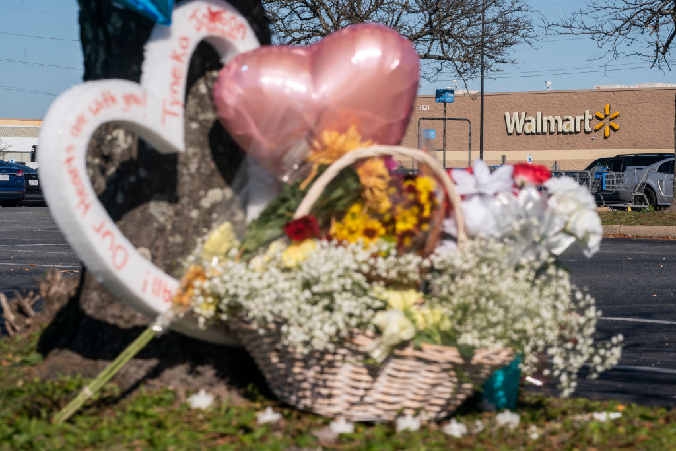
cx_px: 338
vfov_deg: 10.2
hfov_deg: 15.2
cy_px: 226
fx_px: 2535
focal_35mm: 135
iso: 250
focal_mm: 135
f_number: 16
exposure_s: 1/400
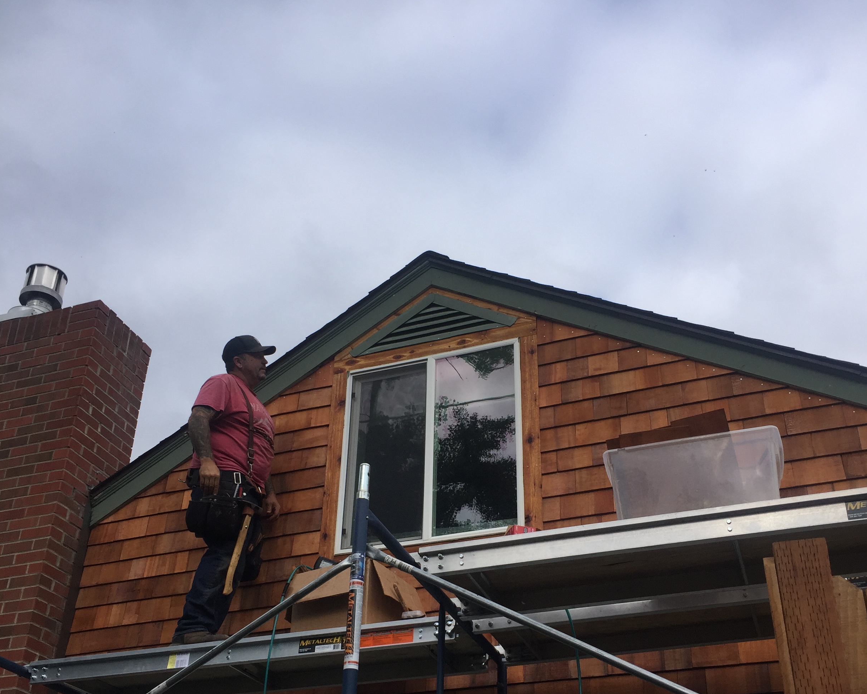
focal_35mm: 38
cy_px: 461
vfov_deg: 38.7
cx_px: 434
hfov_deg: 47.9
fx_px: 975
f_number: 2.2
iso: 32
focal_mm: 4.15
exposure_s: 1/1236
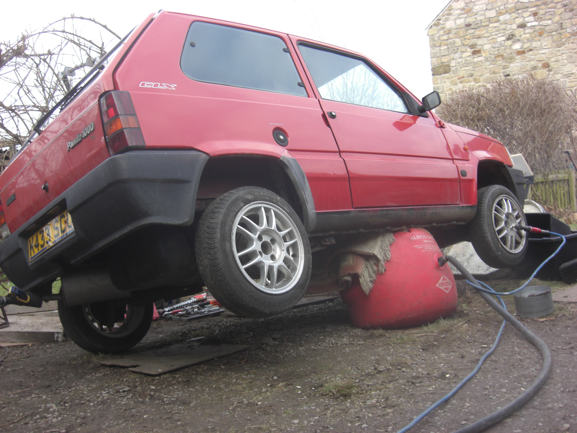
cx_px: 288
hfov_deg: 49.0
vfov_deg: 37.7
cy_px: 216
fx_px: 633
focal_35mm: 38
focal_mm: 7.9
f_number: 2.8
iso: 100
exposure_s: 1/125
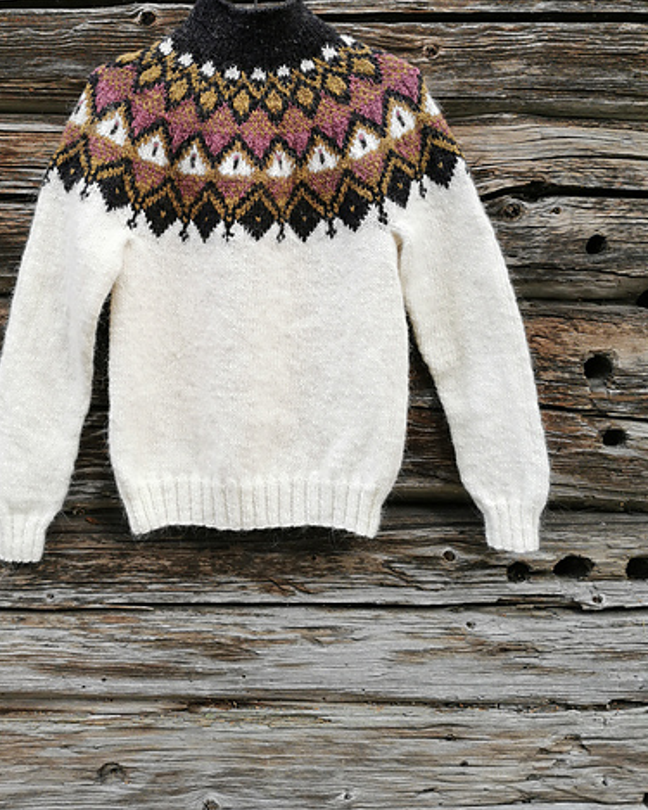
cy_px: 287
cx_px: 244
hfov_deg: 40.9
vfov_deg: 49.6
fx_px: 863
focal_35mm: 36
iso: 100
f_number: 1.6
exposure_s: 1/120
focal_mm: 5.56
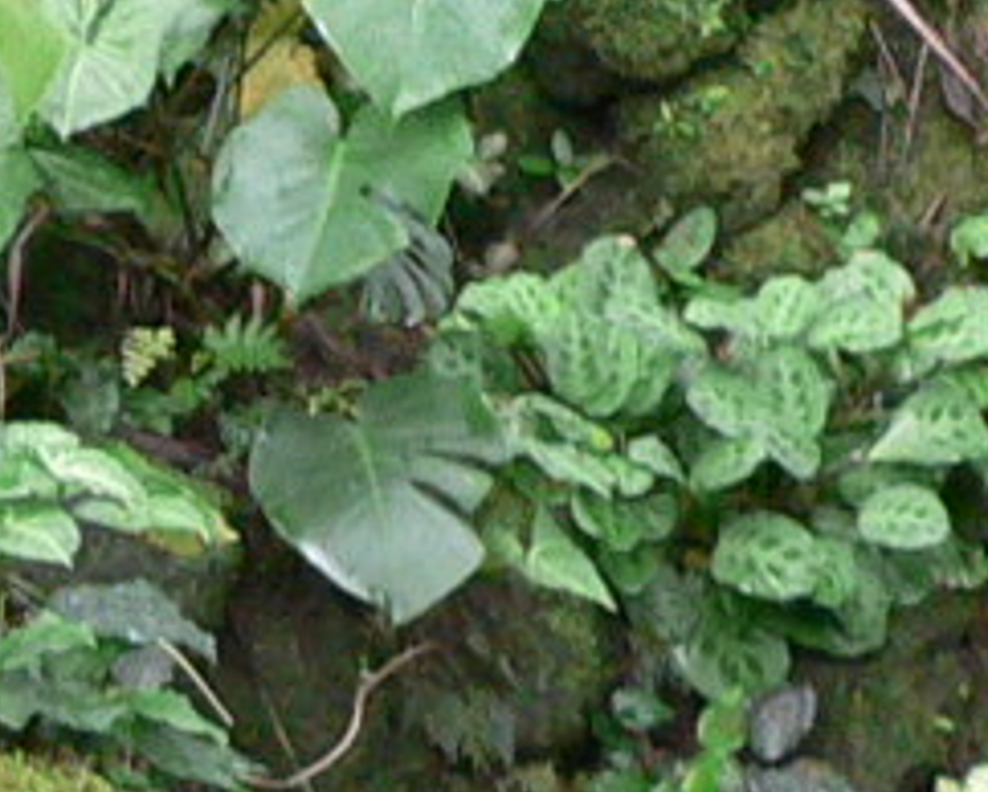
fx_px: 6789
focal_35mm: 232
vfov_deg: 6.7
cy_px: 225
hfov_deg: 8.2
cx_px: -196
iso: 200
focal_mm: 6
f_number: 2.8
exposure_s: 1/60
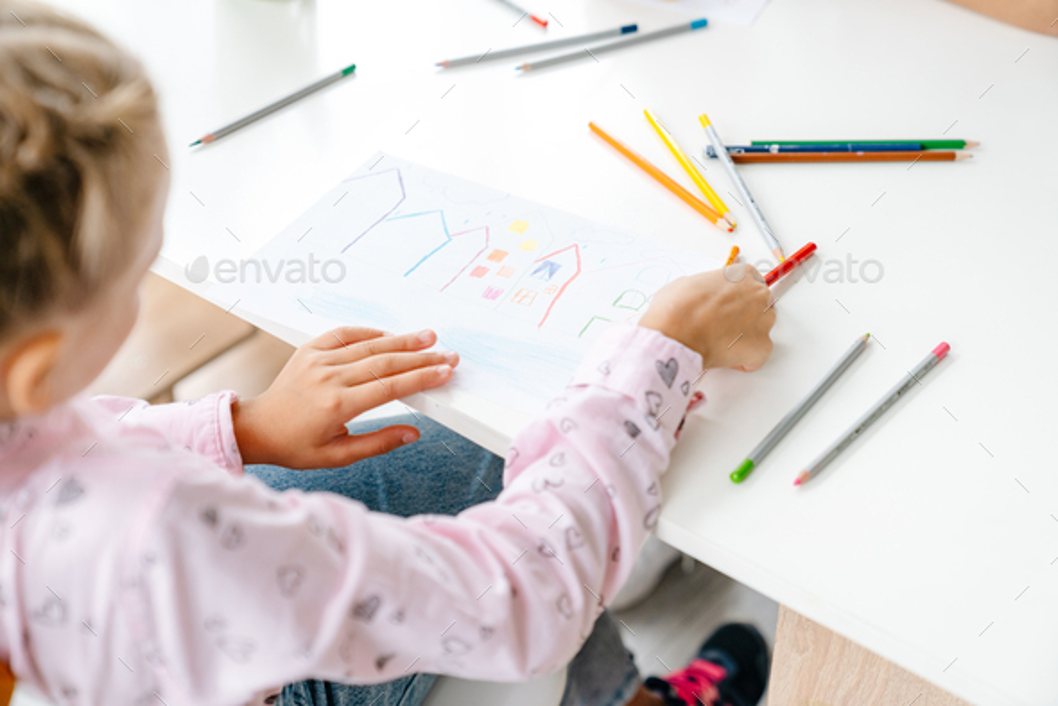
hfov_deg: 28.8
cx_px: 529
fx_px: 2058
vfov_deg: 19.5
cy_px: 353
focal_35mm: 70
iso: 640
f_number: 3.2
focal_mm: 70
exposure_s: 1/200
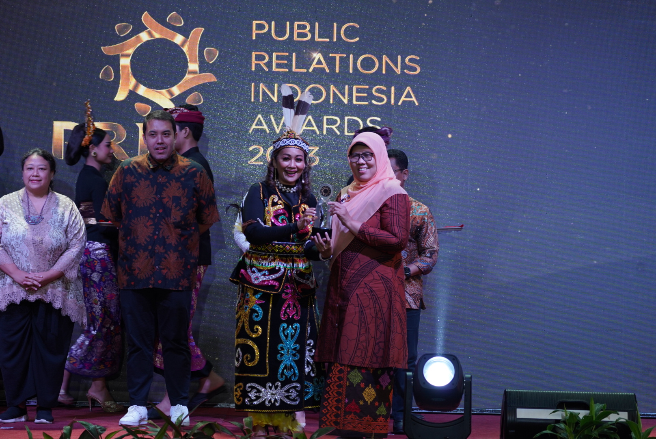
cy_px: 220
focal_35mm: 107
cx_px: 328
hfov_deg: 19.1
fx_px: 1951
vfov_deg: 12.8
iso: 1000
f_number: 4.5
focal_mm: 107
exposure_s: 1/125
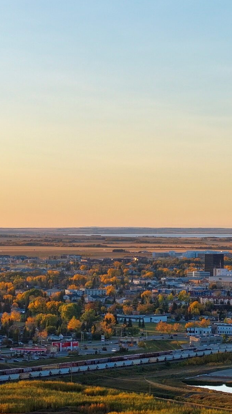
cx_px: 172
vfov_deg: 13.4
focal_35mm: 161
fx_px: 1761
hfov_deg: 7.5
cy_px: 206
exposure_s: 1/640
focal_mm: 19.4
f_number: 2.8
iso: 140
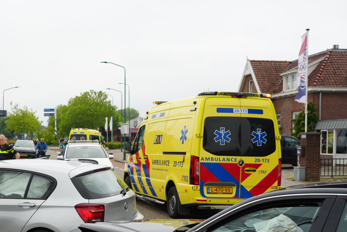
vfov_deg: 23.2
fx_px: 560
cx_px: 78
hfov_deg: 33.6
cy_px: 169
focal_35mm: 58
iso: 100
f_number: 5
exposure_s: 1/200
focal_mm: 35
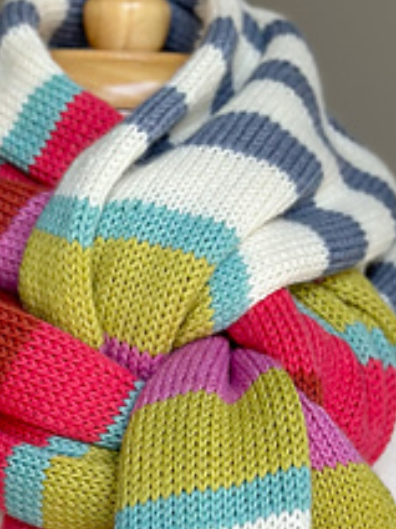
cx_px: 120
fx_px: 2212
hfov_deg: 10.2
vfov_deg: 13.5
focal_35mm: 145
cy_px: 477
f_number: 1.78
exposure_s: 1/843
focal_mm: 6.86
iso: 80
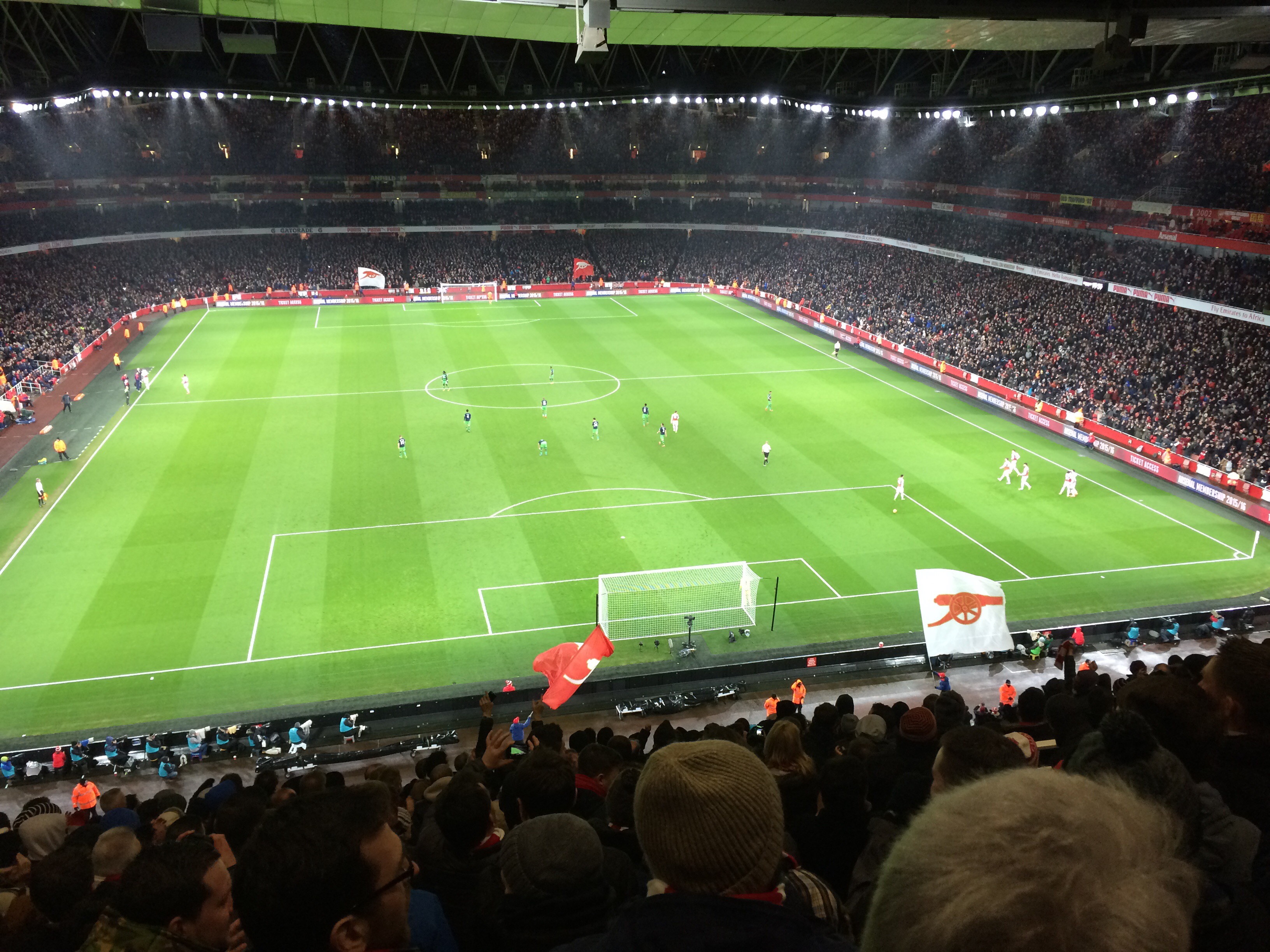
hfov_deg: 61.7
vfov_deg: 48.2
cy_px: 476
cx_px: 635
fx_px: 1064
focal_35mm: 29
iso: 80
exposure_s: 1/33
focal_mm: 4.15
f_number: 2.2
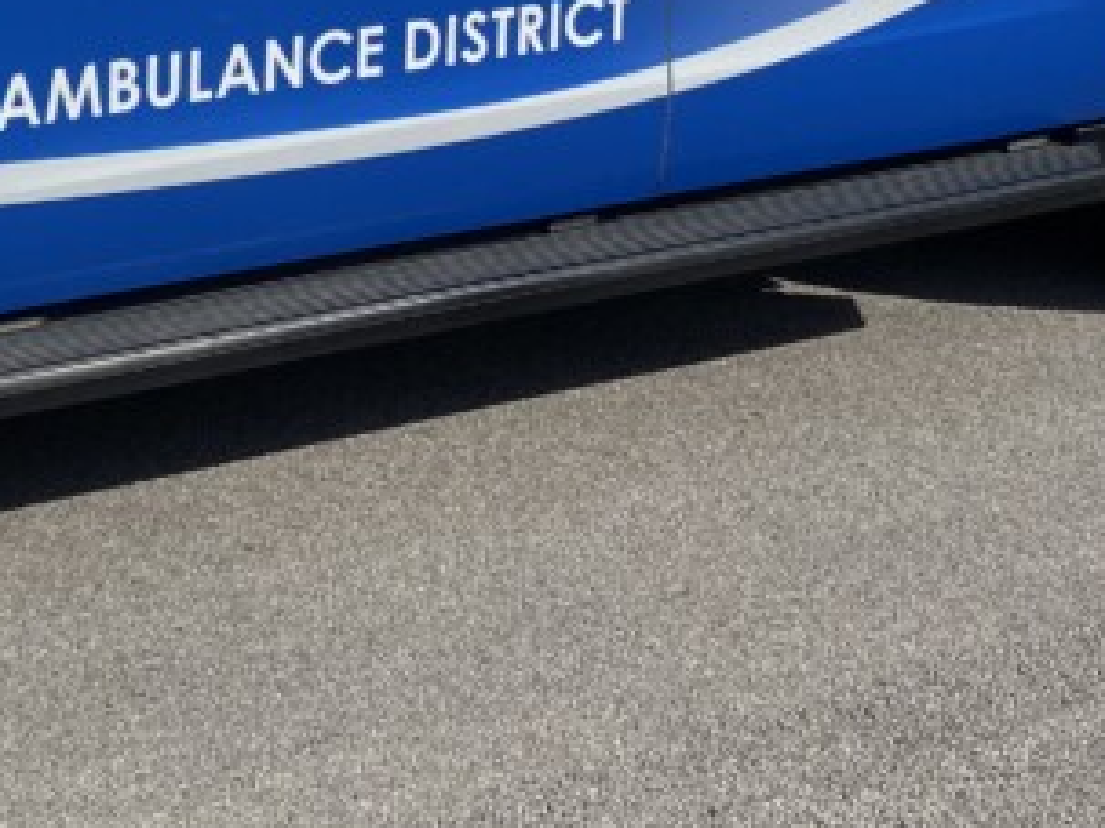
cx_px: 160
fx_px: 2808
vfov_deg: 16.0
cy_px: -226
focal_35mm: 88
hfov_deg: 21.9
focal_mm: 4.25
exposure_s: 1/3984
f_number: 1.8
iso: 32
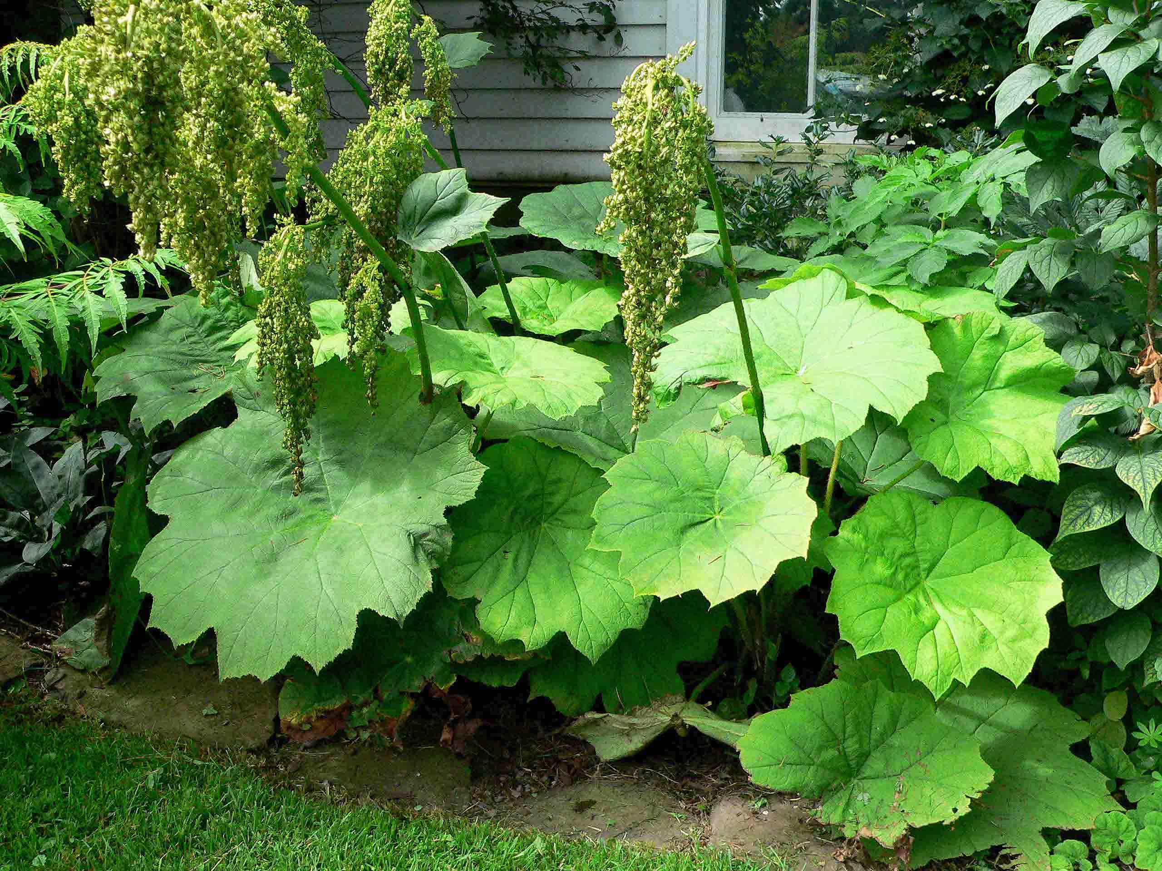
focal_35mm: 40
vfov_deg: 36.0
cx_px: 581
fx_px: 1343
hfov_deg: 46.8
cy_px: 436
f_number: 3.3
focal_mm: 6.6
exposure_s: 1/800
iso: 400
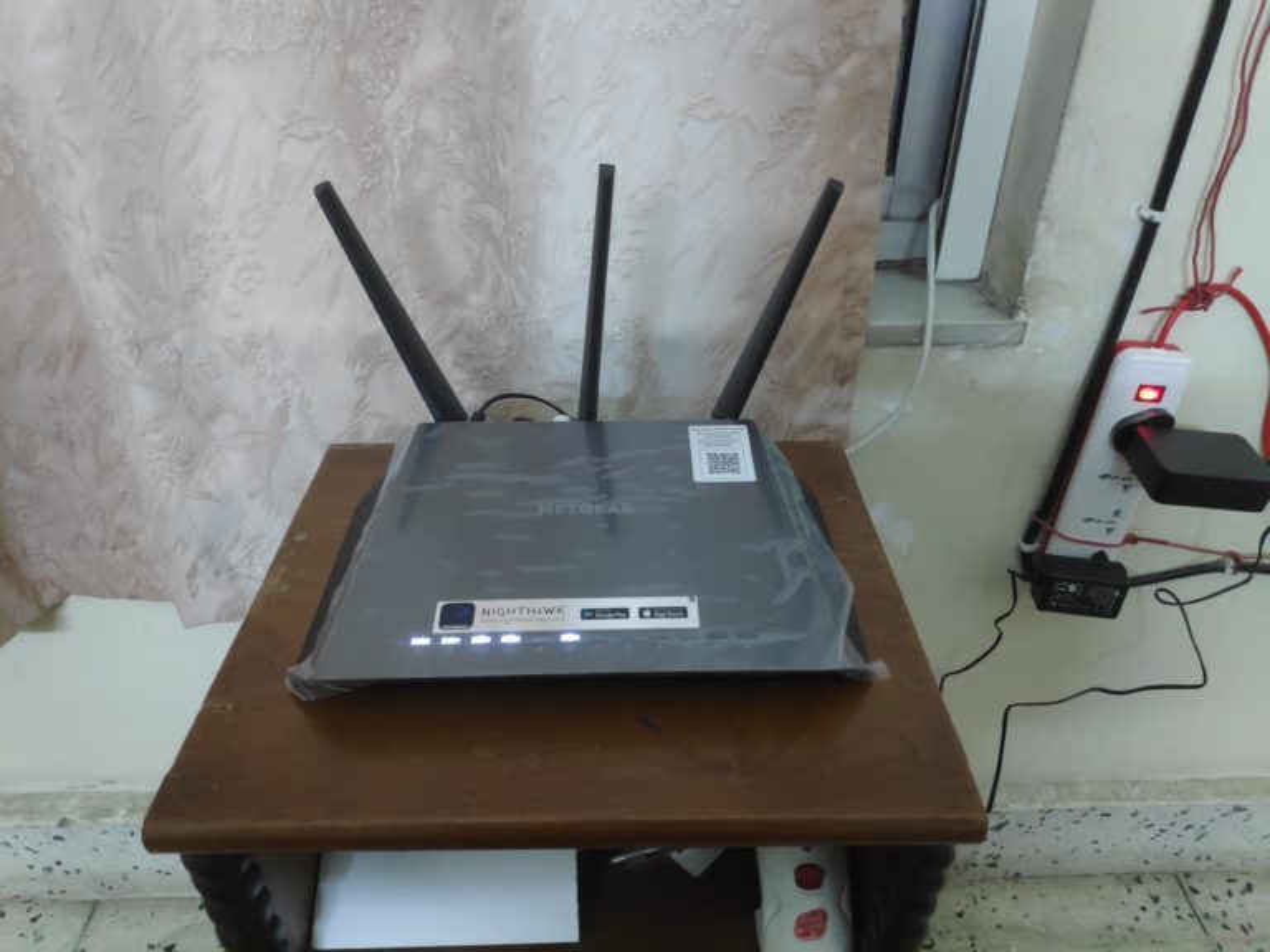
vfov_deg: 66.0
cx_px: 635
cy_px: 476
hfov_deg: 81.7
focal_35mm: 20
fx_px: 734
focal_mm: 3.94
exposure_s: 1/25
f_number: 1.9
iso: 2006
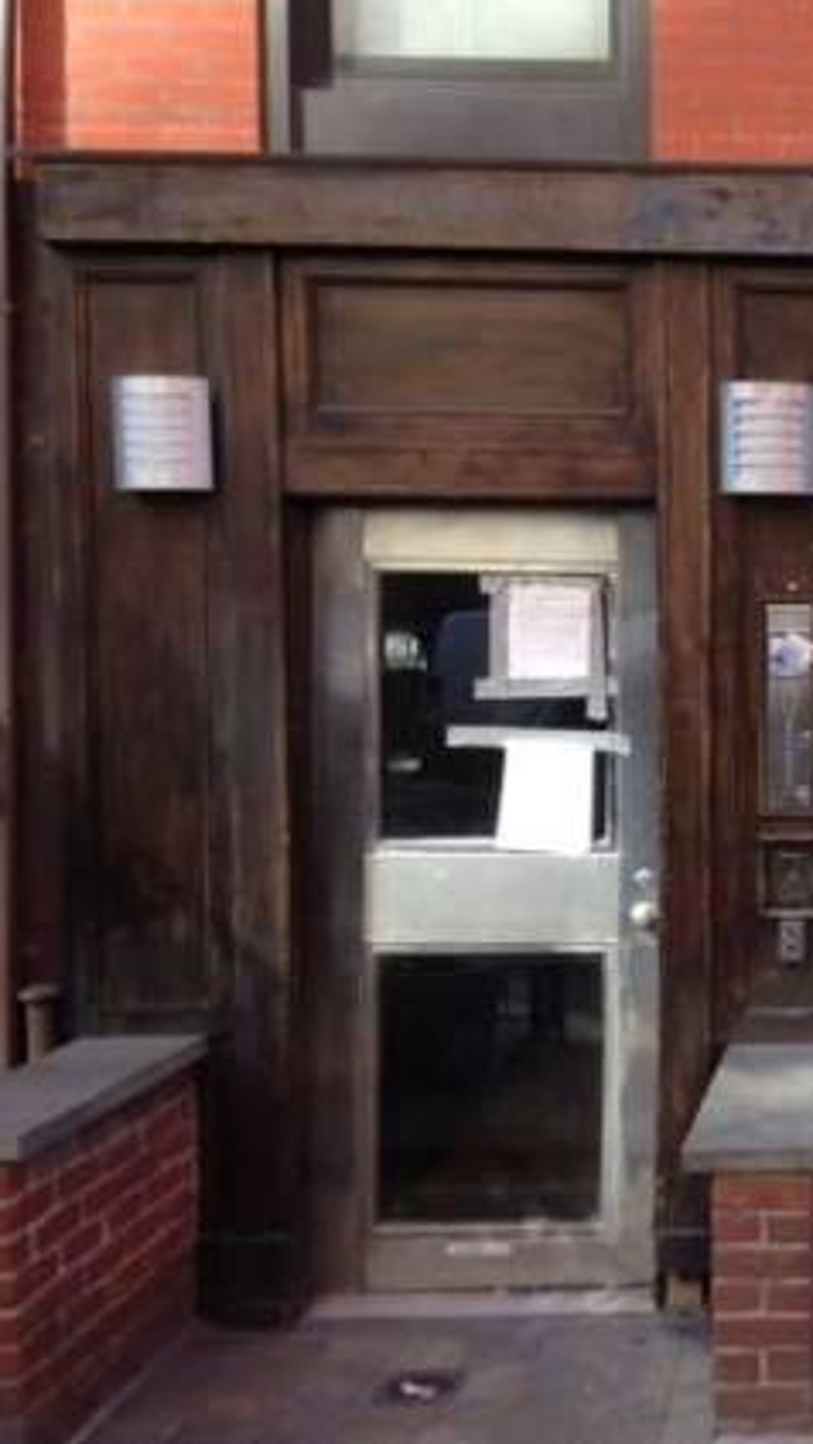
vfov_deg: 42.1
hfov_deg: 22.7
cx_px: 946
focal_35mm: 49
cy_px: 731
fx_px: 1878
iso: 50
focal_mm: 4.12
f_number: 2.4
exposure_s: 1/122
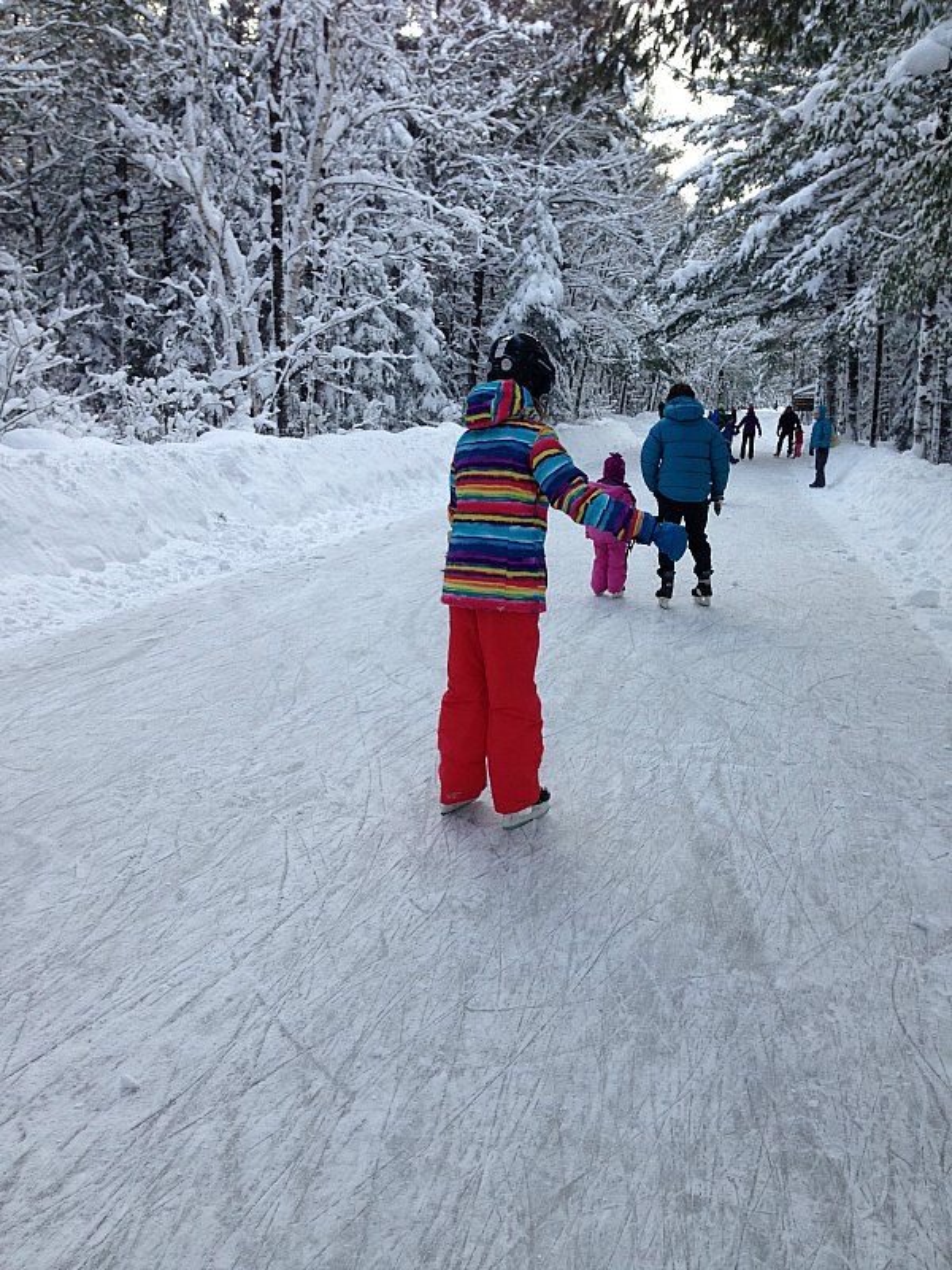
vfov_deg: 55.4
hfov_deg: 42.9
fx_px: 1210
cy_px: 635
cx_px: 476
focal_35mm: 33
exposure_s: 1/267
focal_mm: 4.12
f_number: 2.4
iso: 50
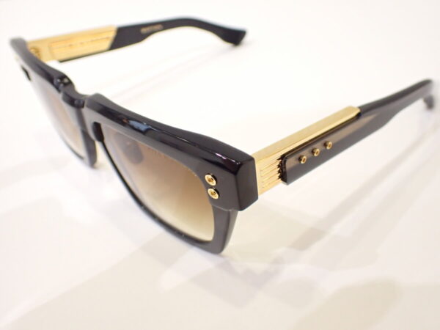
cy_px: 165
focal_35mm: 32
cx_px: 220
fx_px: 407
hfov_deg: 56.8
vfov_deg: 44.2
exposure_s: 1/125
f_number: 2.4
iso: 640
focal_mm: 5.79
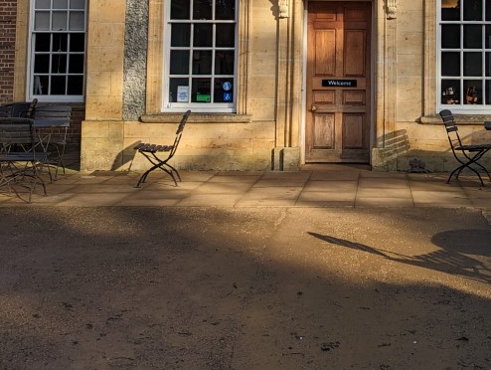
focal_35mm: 58
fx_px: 824
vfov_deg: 24.3
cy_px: 10
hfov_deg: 32.3
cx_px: 395
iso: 46
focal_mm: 6.81
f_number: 1.85
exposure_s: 1/1508
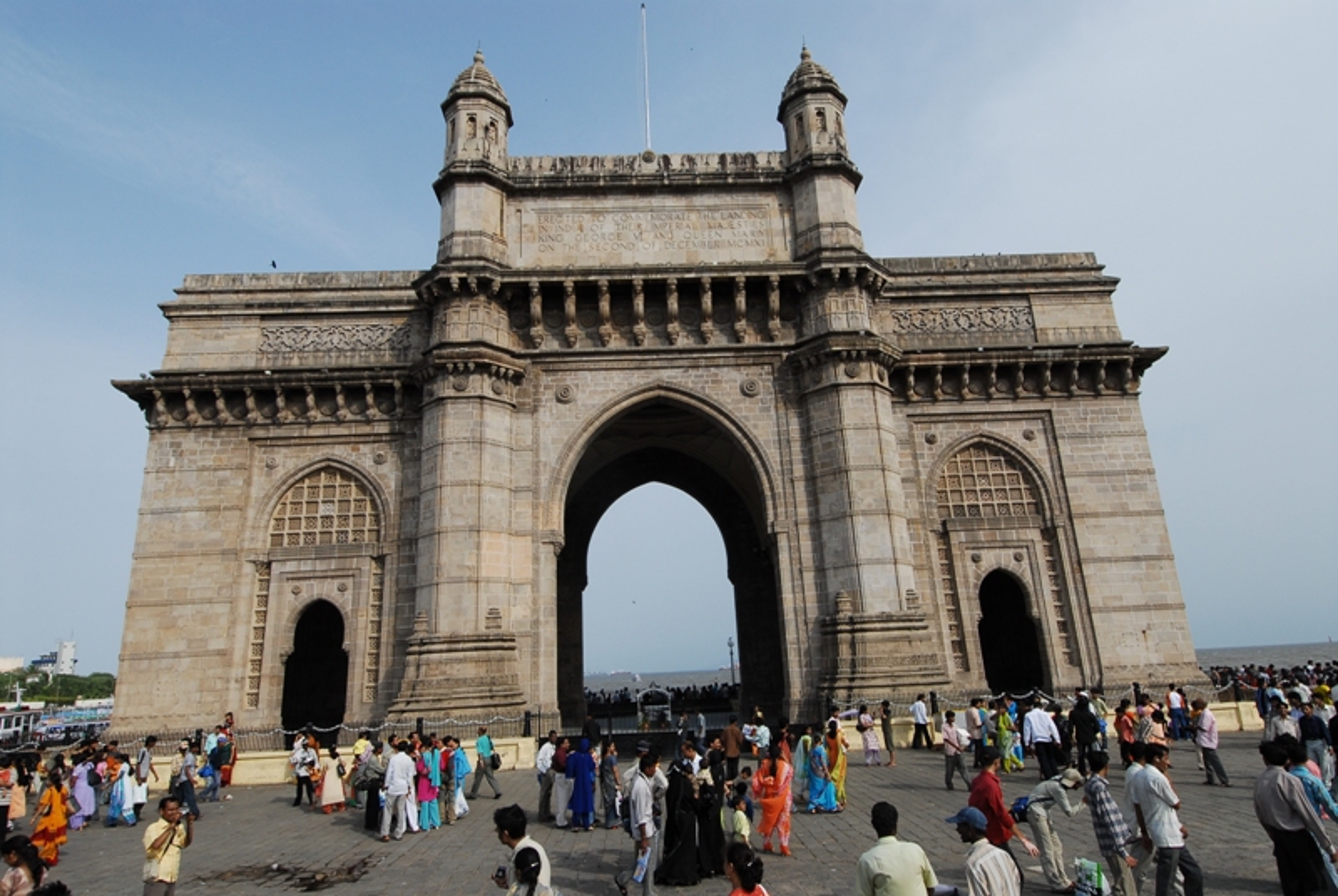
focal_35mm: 21
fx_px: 782
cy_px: 448
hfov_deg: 81.1
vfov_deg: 59.7
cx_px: 669
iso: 200
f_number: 10
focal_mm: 14
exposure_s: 1/350
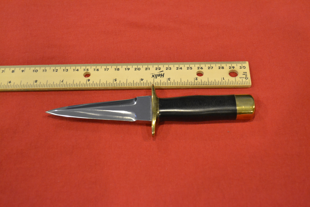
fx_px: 413
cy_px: 104
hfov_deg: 41.1
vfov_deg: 28.1
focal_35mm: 48
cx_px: 155
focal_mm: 32
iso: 3200
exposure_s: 1/40
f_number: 4.8
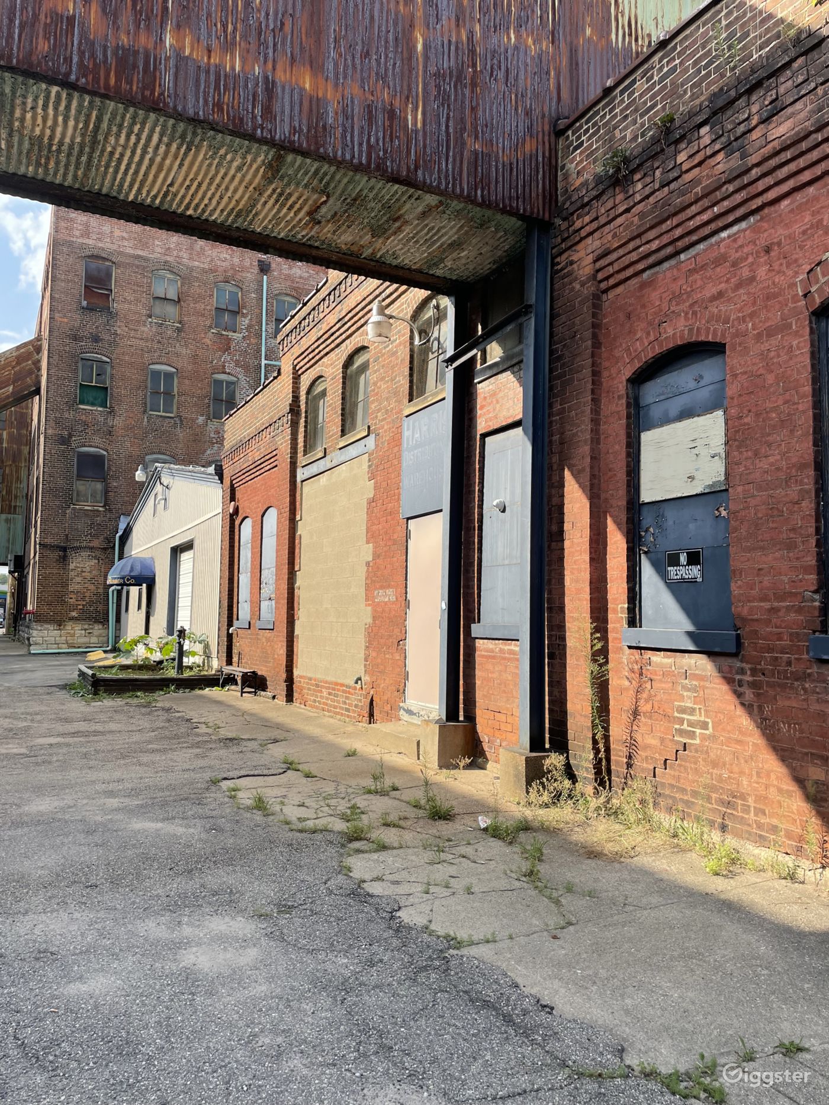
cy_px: 552
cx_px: 414
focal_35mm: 26
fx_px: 830
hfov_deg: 53.1
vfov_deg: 67.3
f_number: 1.6
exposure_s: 1/1276
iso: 32
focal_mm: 4.2
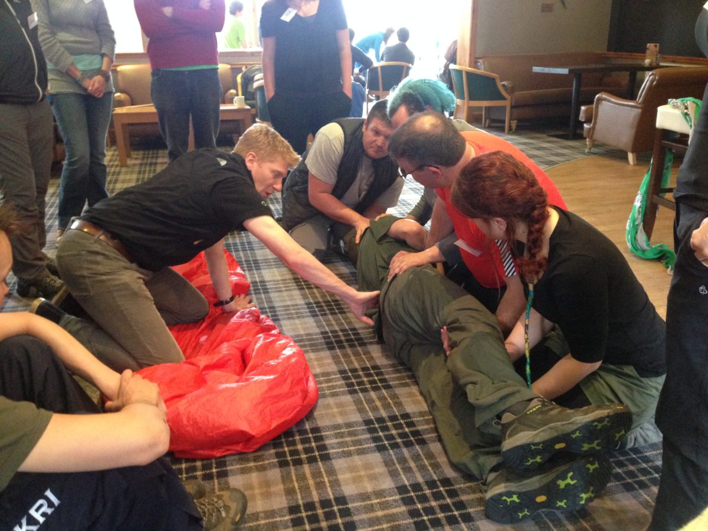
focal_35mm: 33
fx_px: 675
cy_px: 266
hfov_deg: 55.4
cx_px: 354
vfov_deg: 42.9
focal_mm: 4.12
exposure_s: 1/20
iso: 400
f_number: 2.4
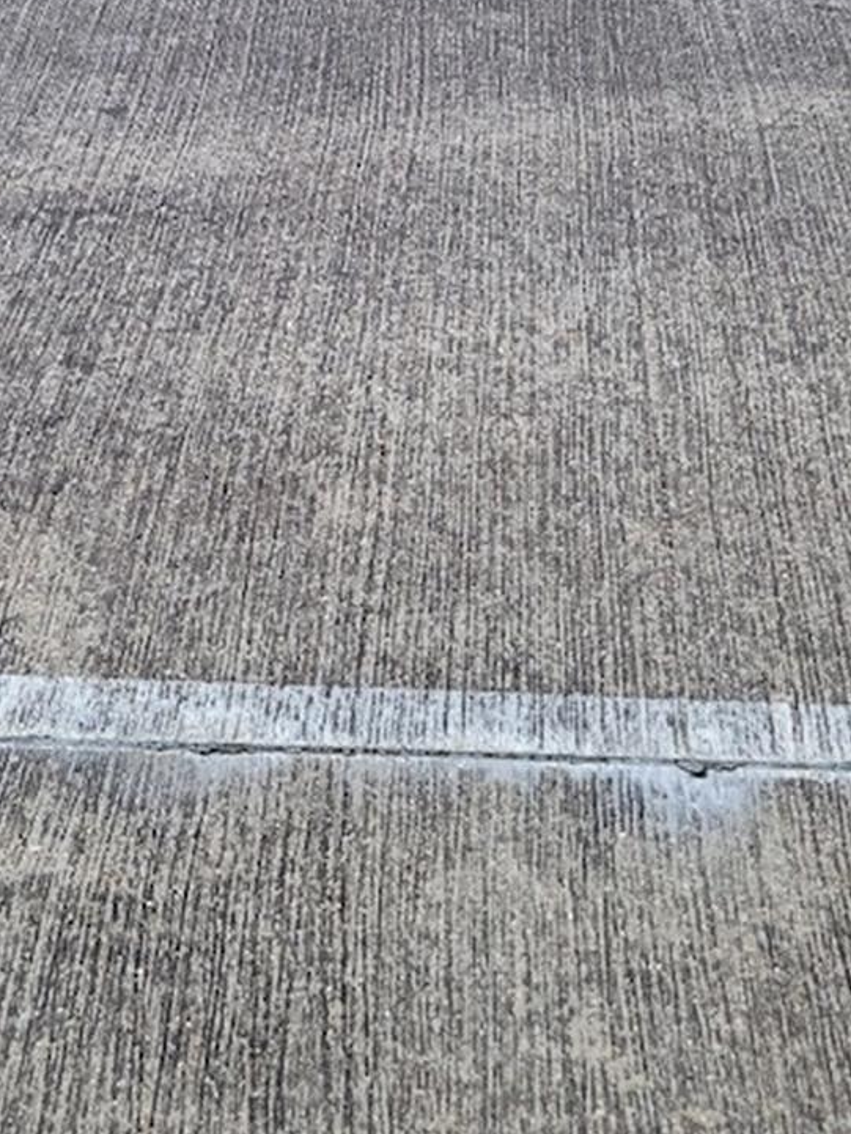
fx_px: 2425
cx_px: 277
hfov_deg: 19.8
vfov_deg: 23.8
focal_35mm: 74
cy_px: -257
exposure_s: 1/119
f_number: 1.8
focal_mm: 7
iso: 25
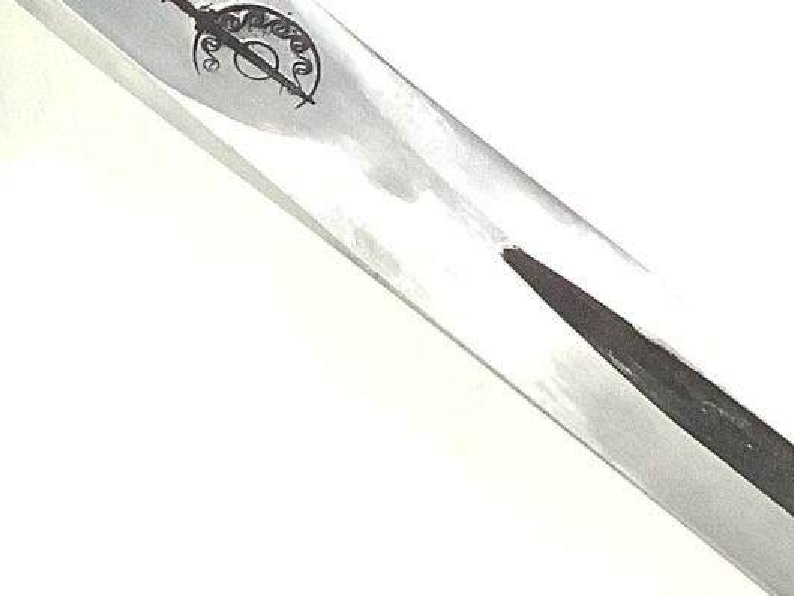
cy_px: -288
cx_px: -350
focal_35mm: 120
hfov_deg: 15.3
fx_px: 2753
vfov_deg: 11.8
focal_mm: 3.3
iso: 250
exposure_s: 1/50
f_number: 2.4
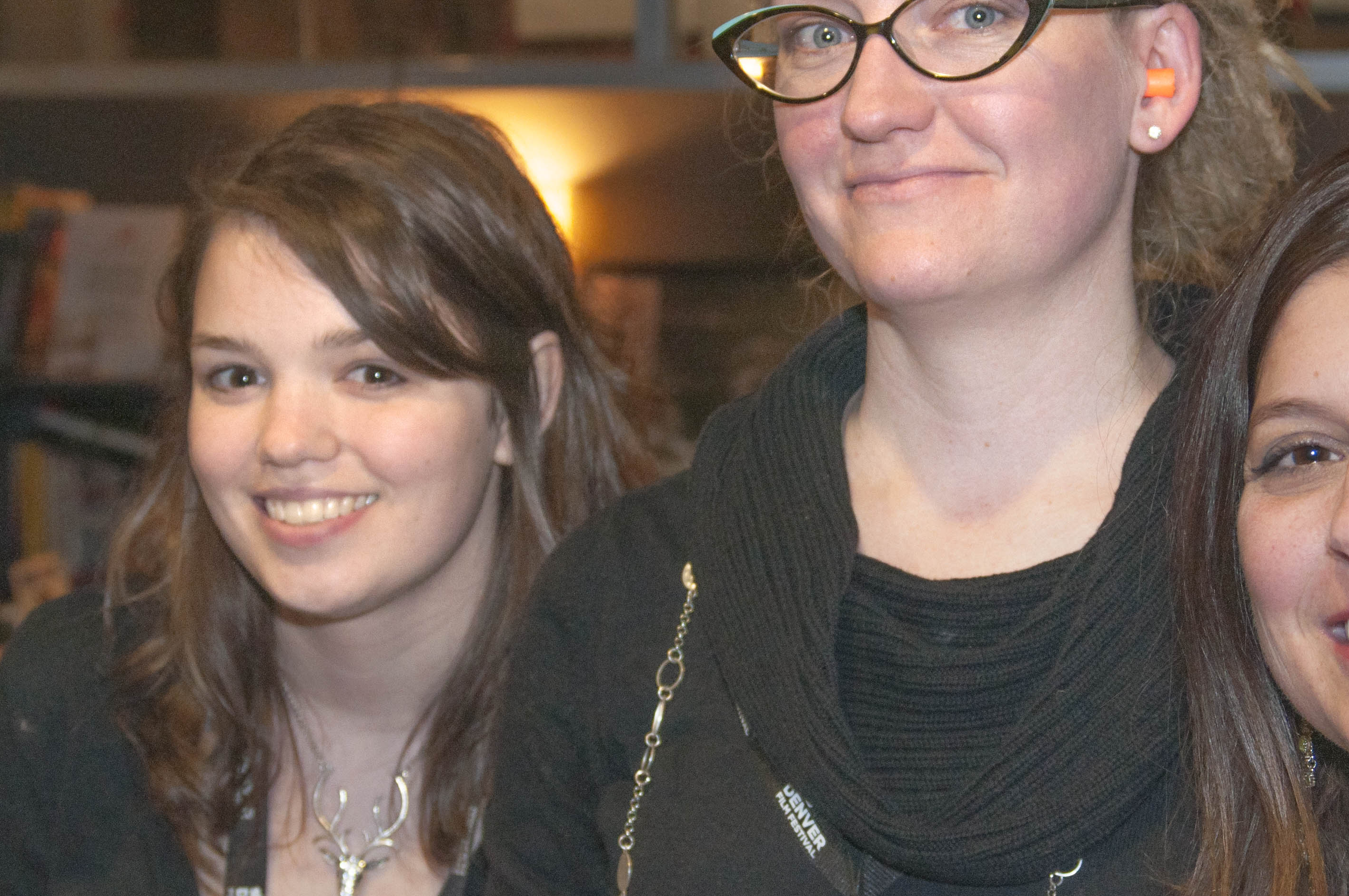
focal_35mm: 109
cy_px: 422
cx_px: 876
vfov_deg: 12.5
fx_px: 4079
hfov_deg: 18.7
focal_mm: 48
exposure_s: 1/50
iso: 400
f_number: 5.6
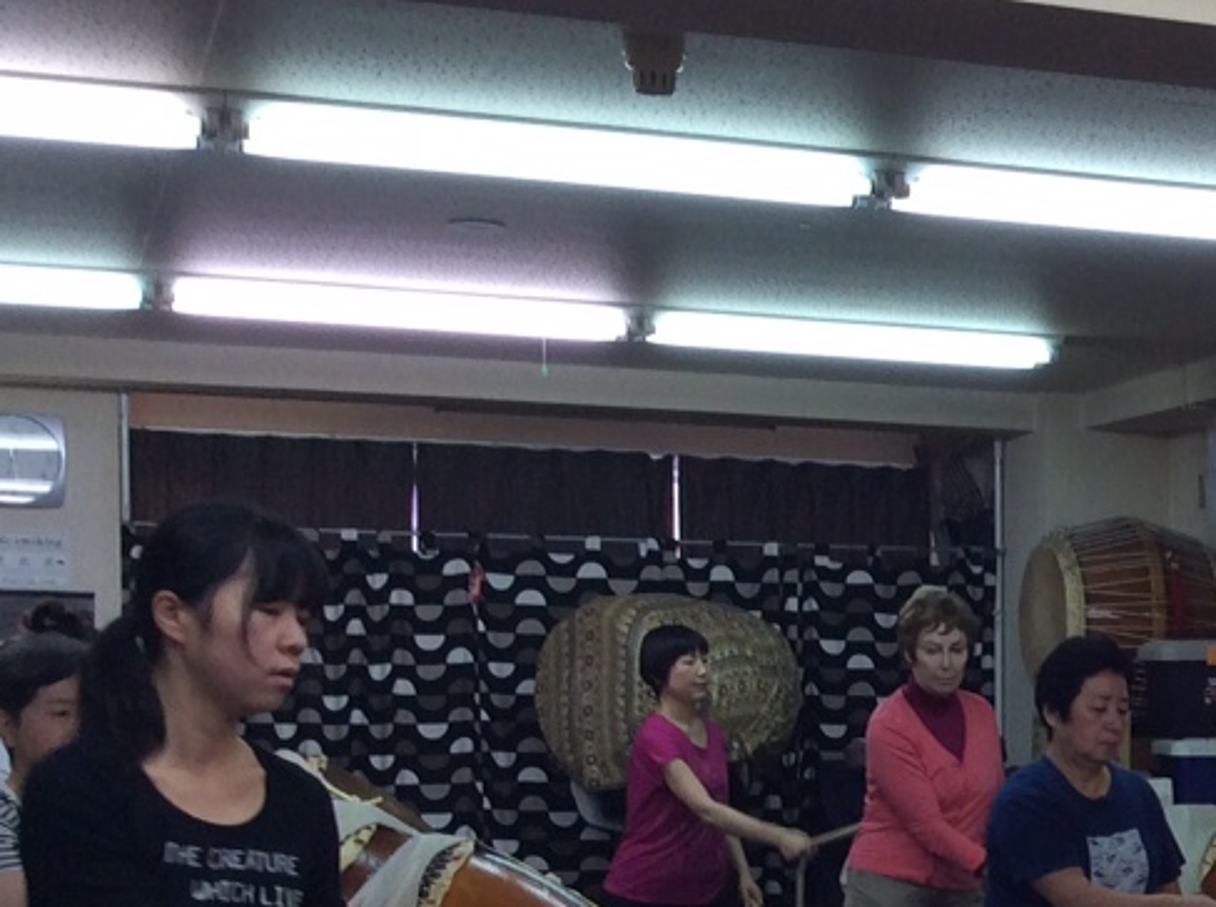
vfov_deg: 17.0
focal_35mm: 85
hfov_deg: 21.3
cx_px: 1498
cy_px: 852
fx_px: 2980
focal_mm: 3.3
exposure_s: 1/50
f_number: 2.4
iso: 40
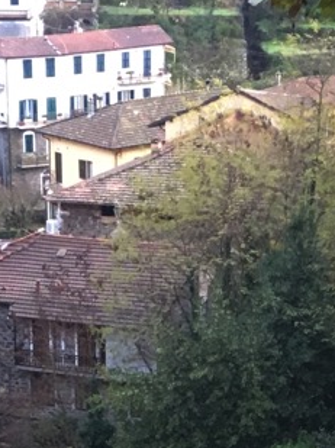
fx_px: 1823
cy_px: 699
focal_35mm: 141
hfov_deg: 10.5
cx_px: 115
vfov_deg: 13.1
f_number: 2.2
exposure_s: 1/33
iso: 64
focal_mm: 4.15
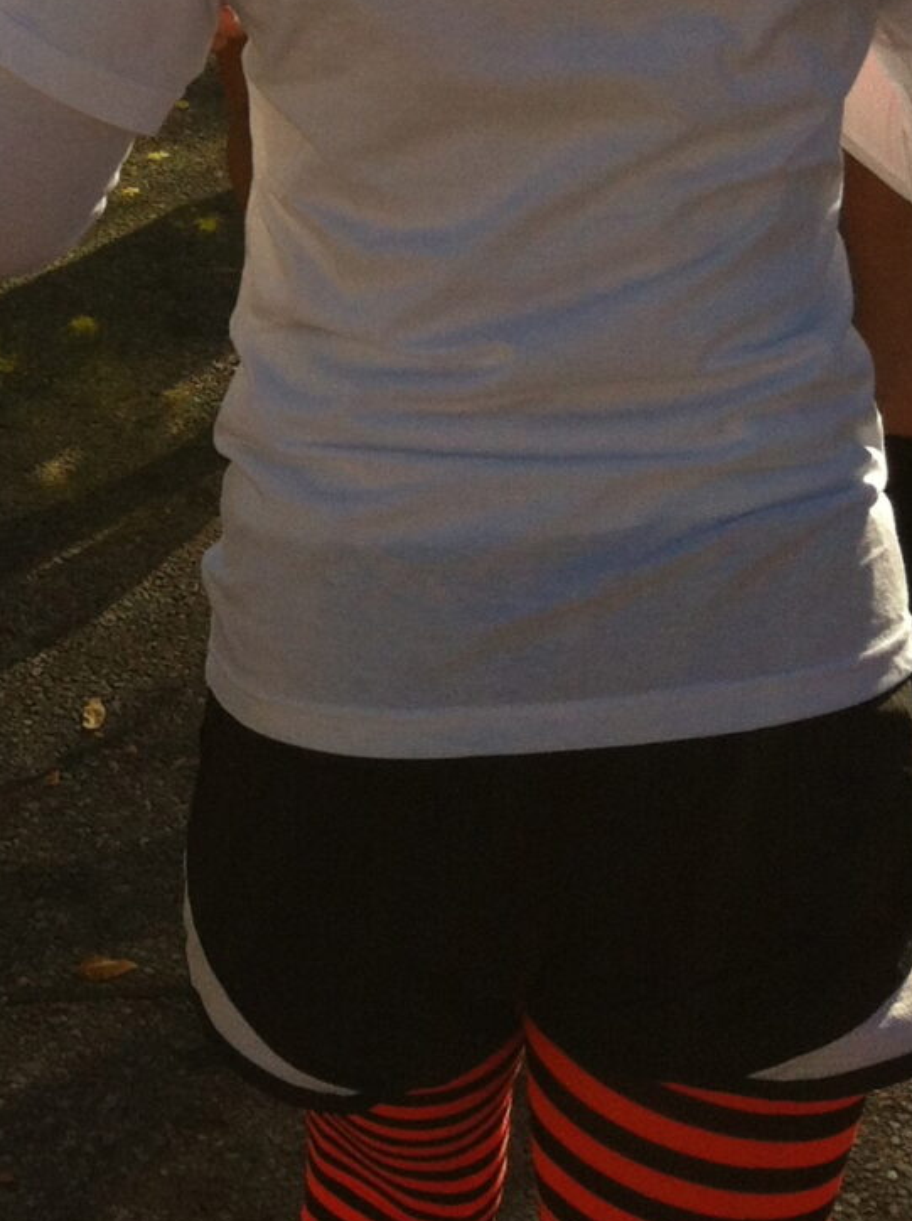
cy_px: -442
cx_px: -234
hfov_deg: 14.4
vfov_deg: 18.3
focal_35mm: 99
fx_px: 3486
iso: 80
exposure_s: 1/1676
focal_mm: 3.85
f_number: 2.8
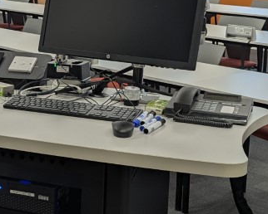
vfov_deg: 17.6
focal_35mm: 87
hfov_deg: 21.4
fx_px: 690
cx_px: 15
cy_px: 71
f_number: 1.85
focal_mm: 6.81
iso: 41
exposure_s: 1/114
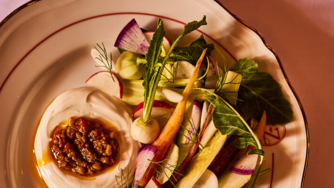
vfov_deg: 19.6
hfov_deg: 34.9
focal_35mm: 60
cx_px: 177
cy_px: 181
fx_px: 531
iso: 100
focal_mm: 35
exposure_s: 1/160
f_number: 2.5
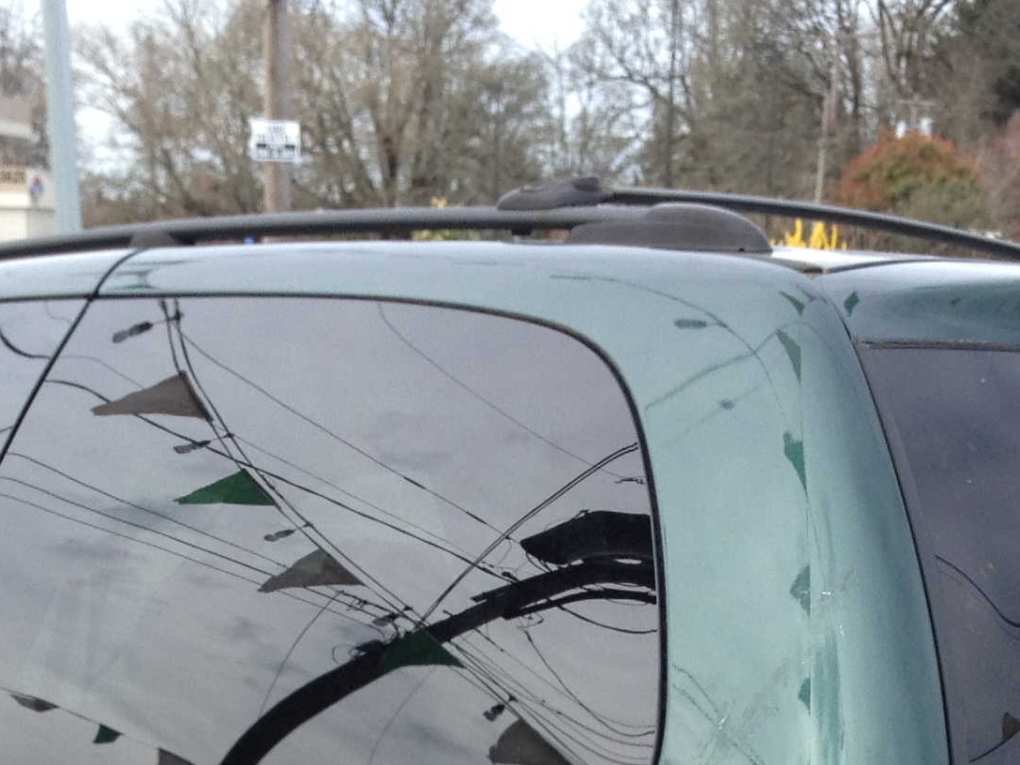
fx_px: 3094
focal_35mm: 105
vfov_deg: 13.5
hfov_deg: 18.7
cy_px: 1032
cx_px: 482
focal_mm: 4.28
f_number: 2.4
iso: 50
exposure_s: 1/464
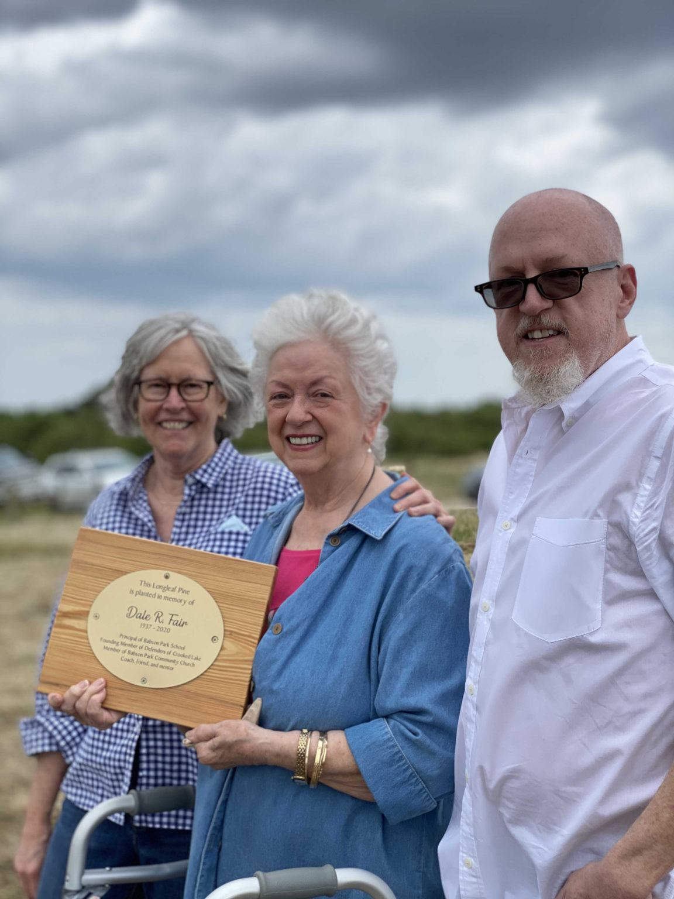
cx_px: 337
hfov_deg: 28.0
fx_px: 1350
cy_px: 450
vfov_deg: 36.8
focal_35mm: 52
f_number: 2
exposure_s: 1/218
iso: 20
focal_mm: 6
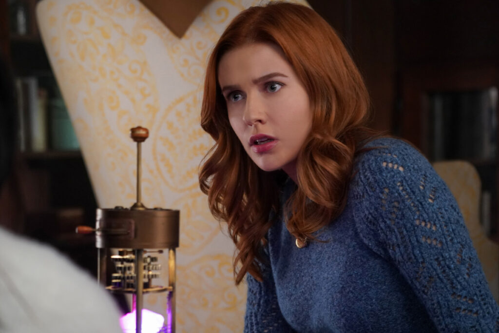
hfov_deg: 20.8
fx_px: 1358
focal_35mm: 98
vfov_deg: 14.0
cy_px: 166
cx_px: 250
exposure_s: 1/60
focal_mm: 98
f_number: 4.5
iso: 4000
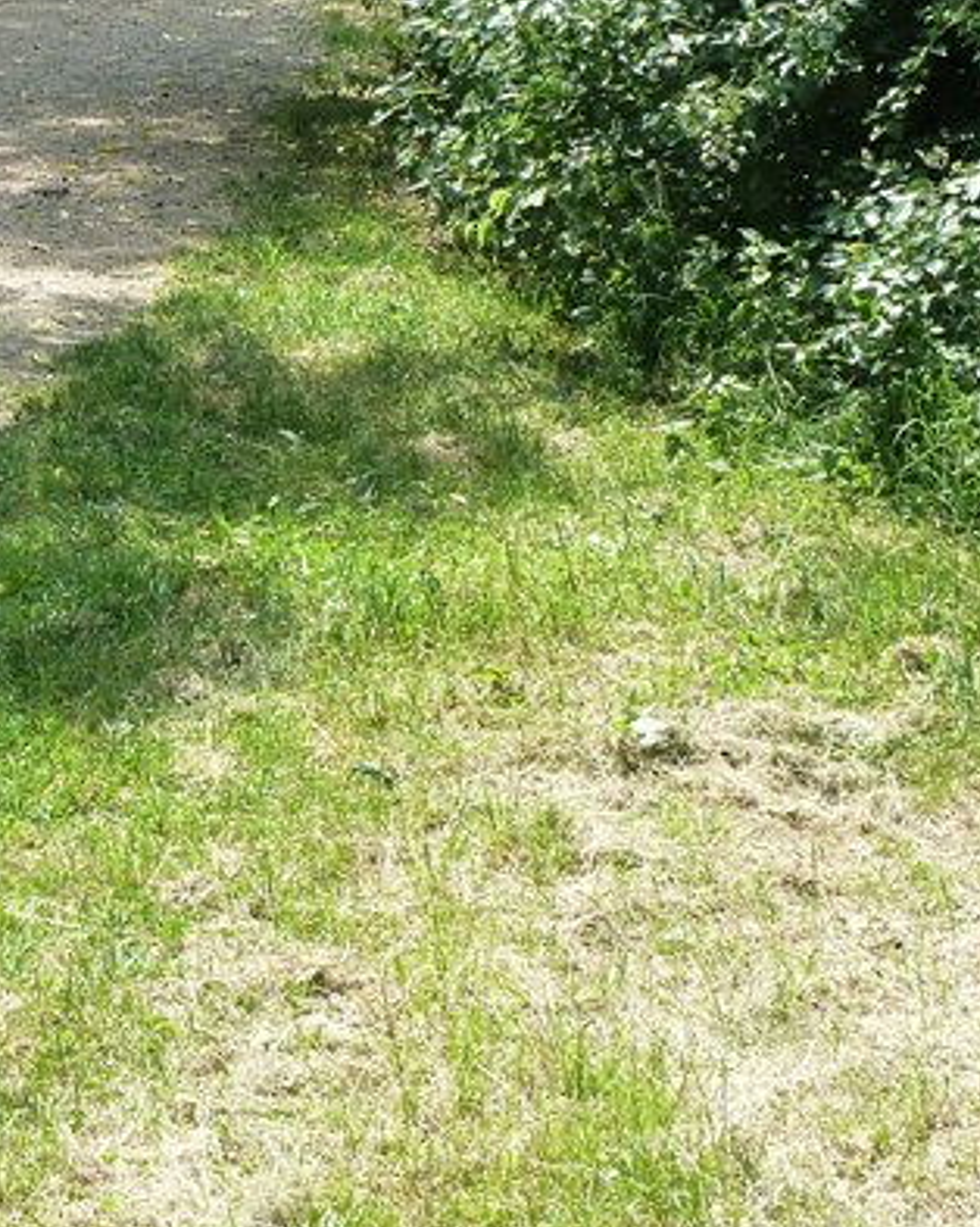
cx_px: -259
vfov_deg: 17.2
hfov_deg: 13.3
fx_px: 4064
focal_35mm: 112
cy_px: 512
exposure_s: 1/160
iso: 125
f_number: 4
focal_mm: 7.3
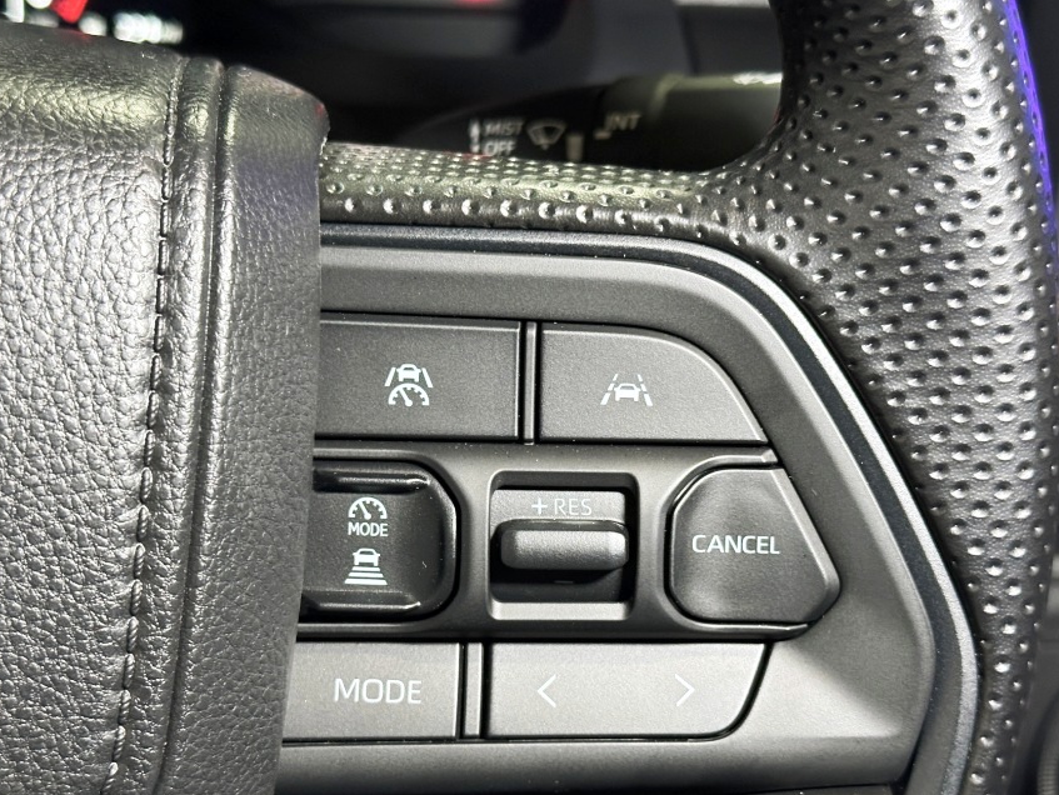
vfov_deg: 25.2
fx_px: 1775
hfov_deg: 33.2
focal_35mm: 58
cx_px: 503
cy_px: 479
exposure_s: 1/40
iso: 500
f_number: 1.78
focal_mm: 6.86
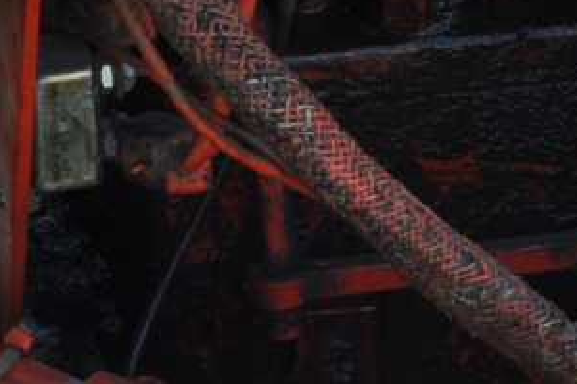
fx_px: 5997
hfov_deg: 5.5
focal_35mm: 375
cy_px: -60
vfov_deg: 3.7
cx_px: 820
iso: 200
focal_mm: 35
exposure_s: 1/200
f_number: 7.1
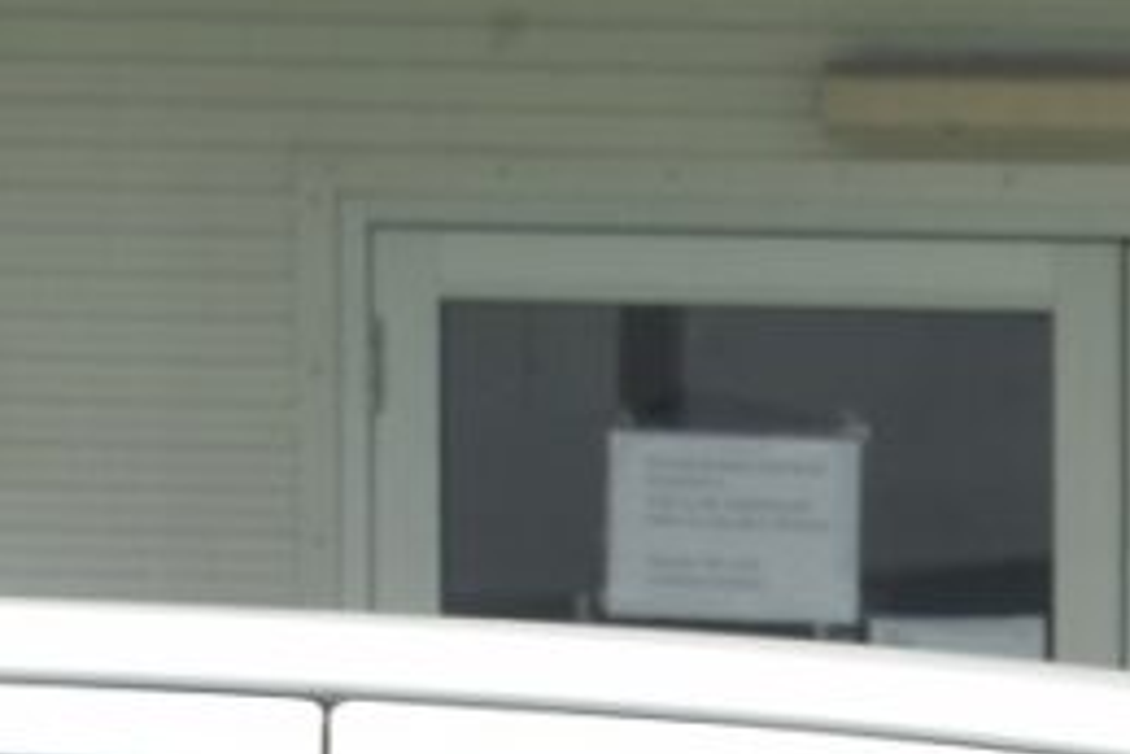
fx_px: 13032
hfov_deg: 4.8
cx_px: 2853
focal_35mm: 415
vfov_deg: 3.3
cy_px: 2024
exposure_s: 1/320
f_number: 9
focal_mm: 35
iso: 200
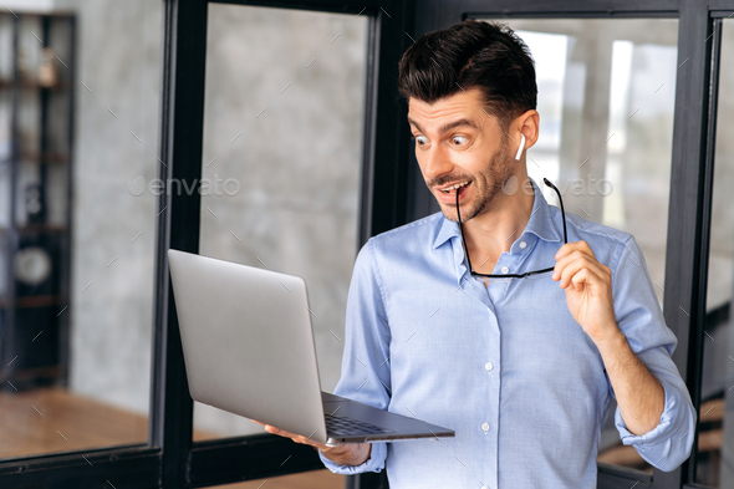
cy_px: 244
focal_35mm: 85
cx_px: 367
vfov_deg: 16.1
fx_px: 1732
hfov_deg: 23.9
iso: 500
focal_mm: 85
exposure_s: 1/200
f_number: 3.5
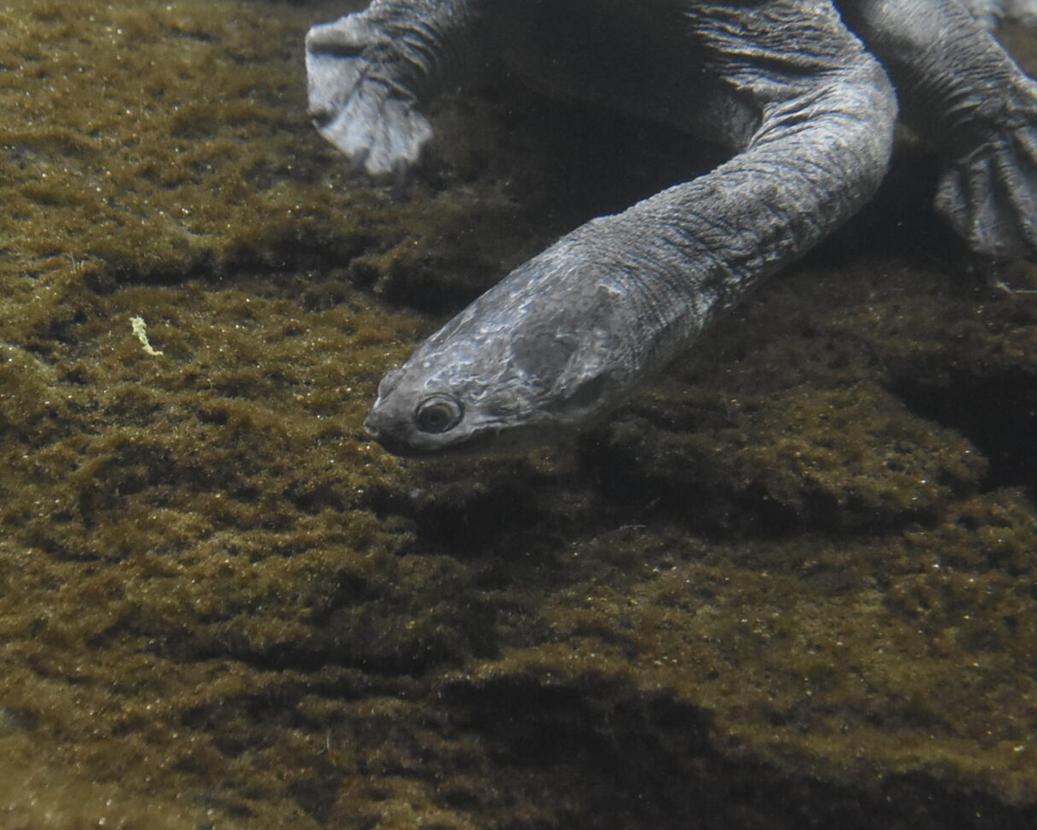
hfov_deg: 8.1
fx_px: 7275
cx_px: 696
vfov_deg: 6.5
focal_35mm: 237
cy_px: 141
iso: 2500
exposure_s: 1/100
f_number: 5.3
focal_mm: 80
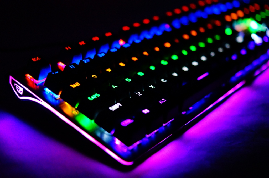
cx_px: 134
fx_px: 392
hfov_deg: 37.9
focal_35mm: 52
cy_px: 89
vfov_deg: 25.7
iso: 3200
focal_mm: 35
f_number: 2
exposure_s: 1/50
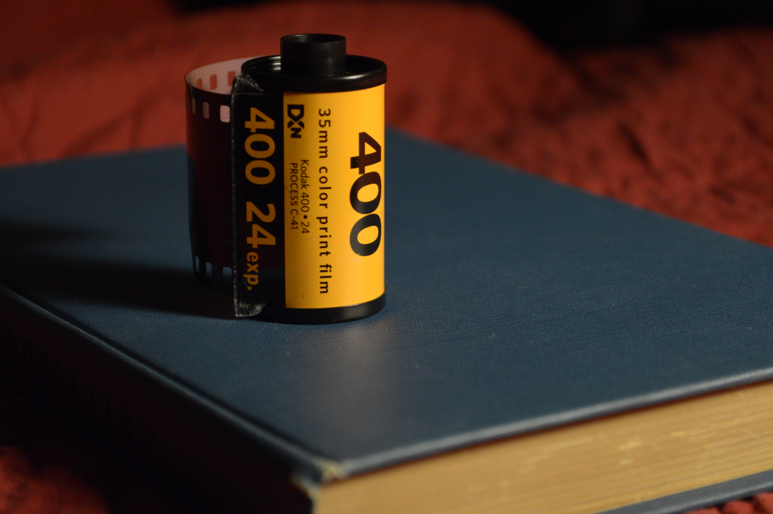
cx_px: 325
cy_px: 201
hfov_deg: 19.7
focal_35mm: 104
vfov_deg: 13.2
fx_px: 2223
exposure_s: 1/60
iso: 800
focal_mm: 55
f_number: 5.6
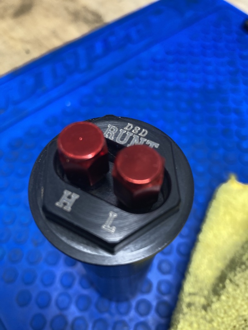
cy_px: 165
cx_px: 124
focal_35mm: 28
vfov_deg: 63.4
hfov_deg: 49.7
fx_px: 267
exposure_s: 1/60
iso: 125
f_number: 1.8
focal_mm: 3.99
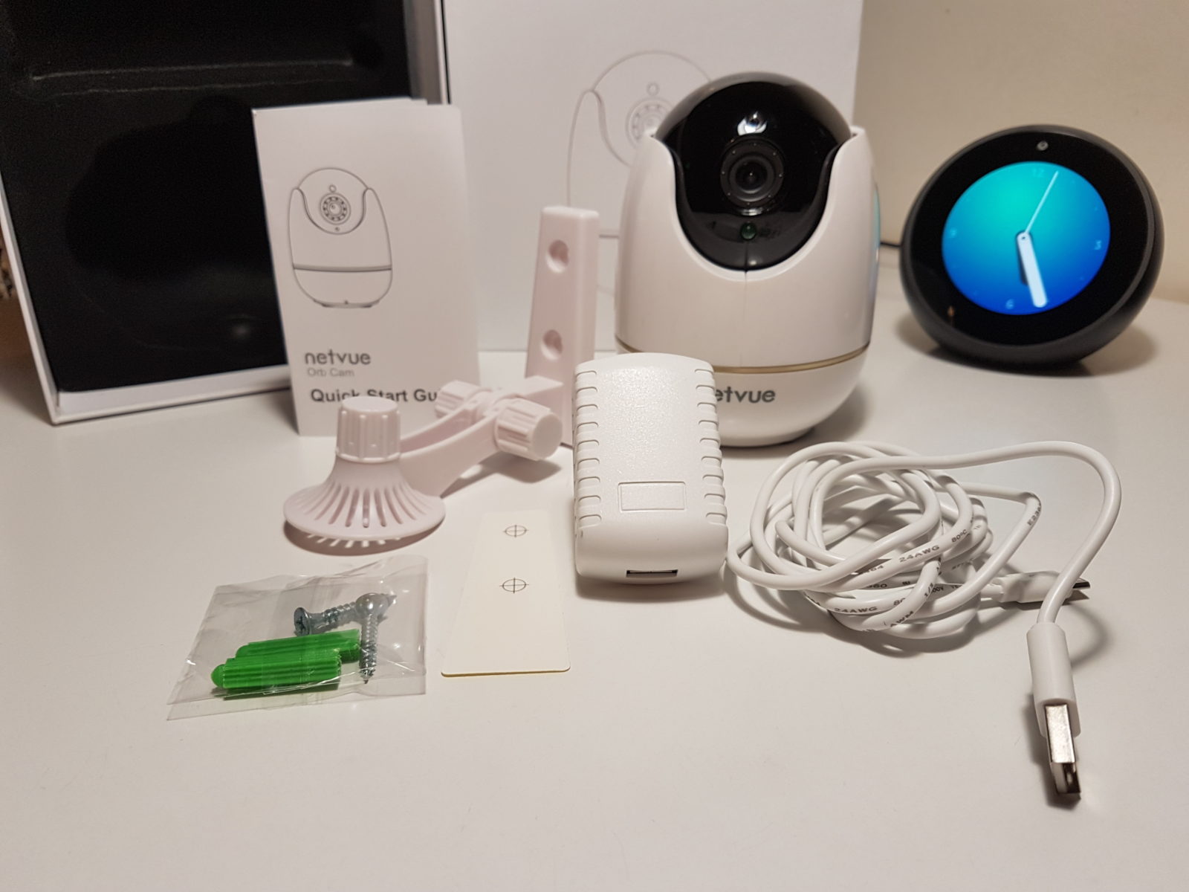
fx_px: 893
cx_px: 594
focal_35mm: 26
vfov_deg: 53.1
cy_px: 446
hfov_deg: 67.3
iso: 50
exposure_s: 1/100
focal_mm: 4.2
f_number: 1.7
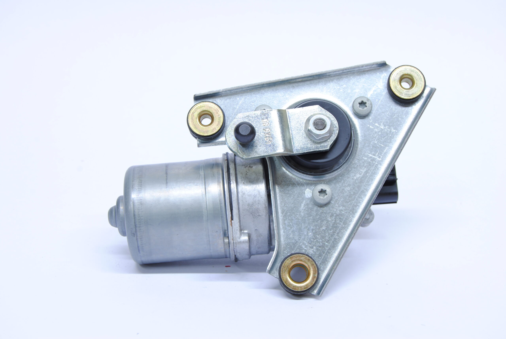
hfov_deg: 31.9
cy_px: 170
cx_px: 253
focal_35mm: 63
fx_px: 887
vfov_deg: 21.6
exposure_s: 1/3
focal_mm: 42
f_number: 9
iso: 100
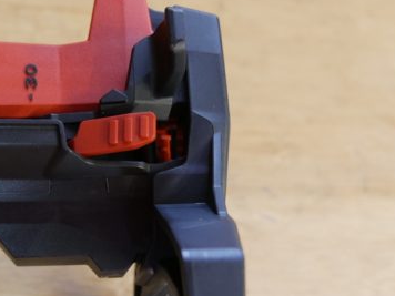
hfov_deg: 28.6
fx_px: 765
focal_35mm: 67
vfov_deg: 21.9
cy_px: 164
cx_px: 103
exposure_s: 1/60
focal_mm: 19
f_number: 3.8
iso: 1000
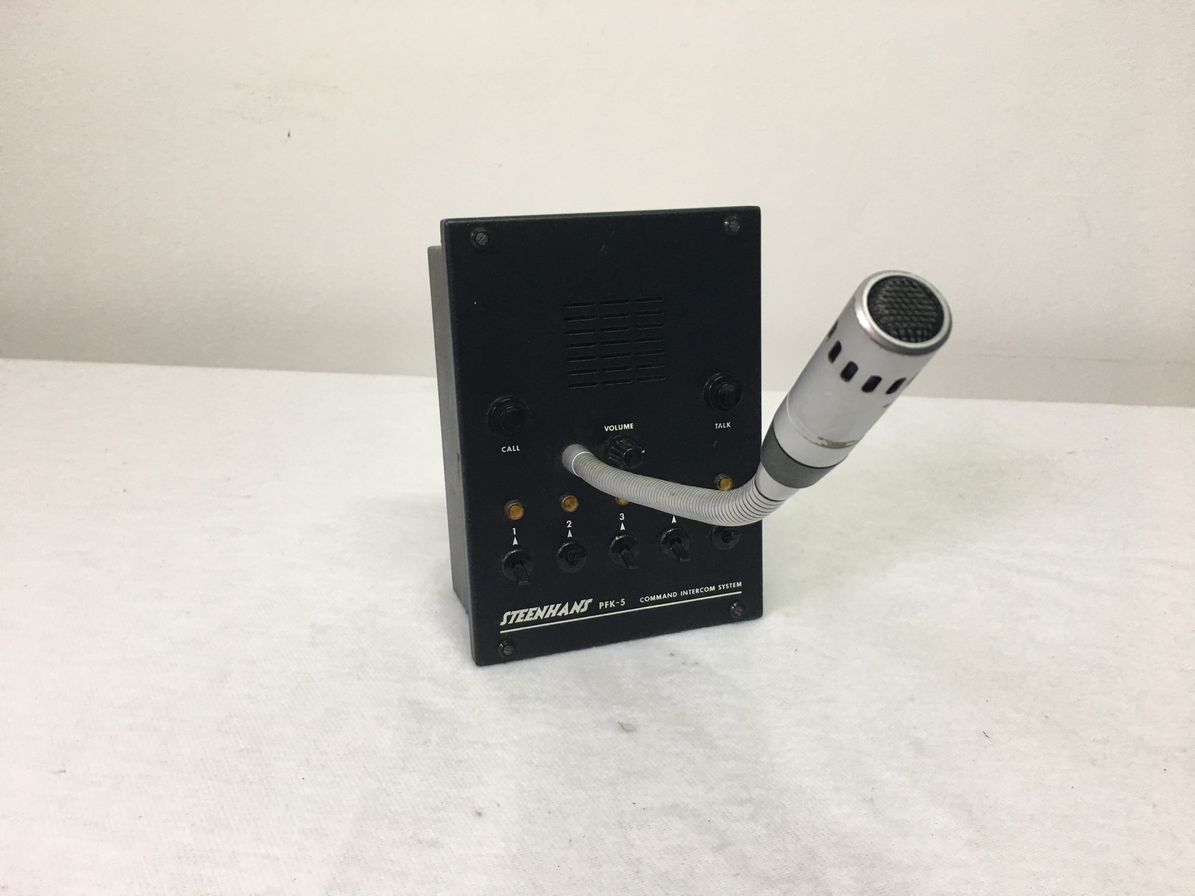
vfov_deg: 48.2
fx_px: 1001
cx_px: 598
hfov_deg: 61.7
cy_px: 448
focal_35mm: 29
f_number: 2.2
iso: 50
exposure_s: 1/33
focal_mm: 4.15
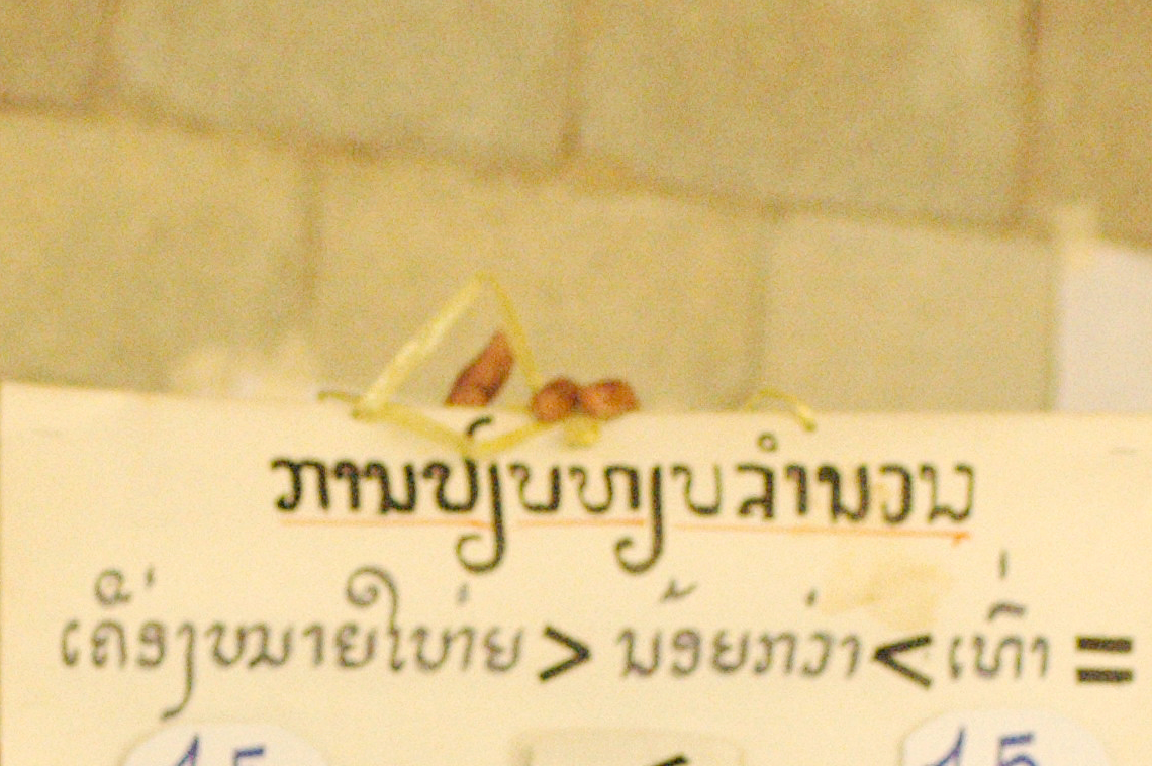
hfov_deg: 7.4
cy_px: 839
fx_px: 8856
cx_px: 377
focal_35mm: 277
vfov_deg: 4.9
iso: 1250
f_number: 4
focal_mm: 70
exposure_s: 1/160
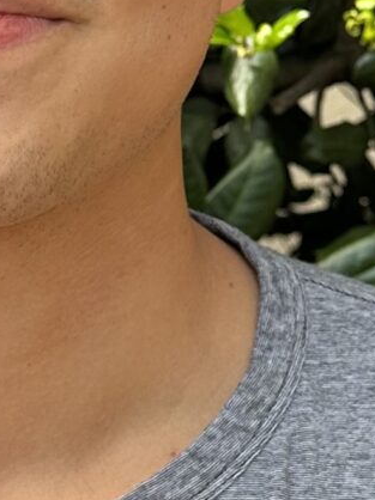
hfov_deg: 10.0
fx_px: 2125
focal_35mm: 147
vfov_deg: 13.4
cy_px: 214
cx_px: -12
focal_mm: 6.86
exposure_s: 1/650
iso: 80
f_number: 1.78
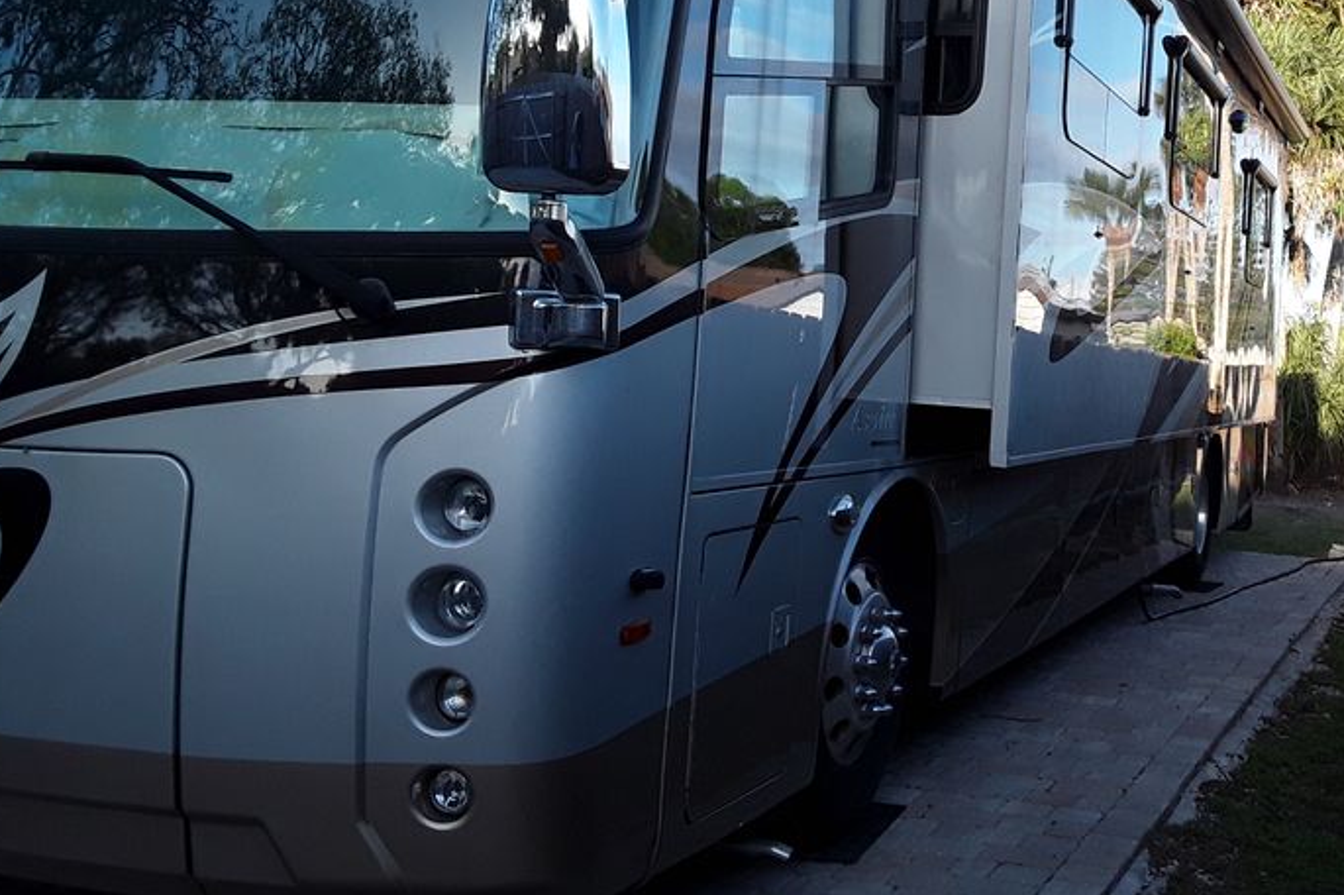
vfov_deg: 31.5
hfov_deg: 45.1
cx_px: 975
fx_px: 1567
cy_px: 271
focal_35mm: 42
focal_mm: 2.91
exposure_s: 1/451
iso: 40
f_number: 1.9
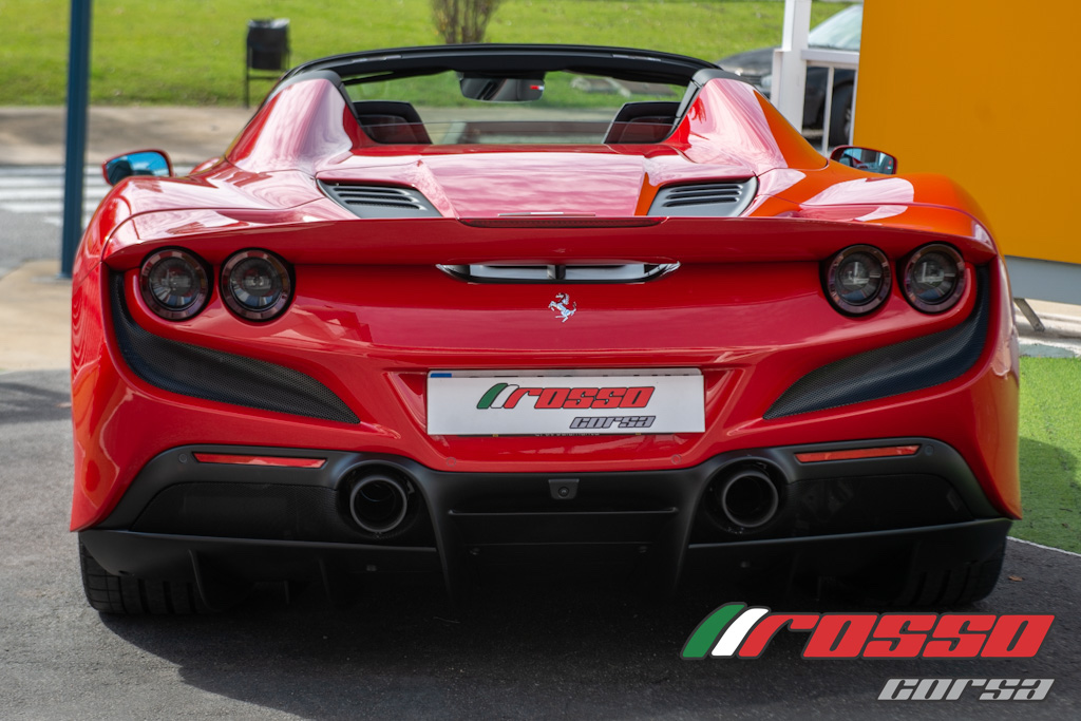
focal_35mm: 70
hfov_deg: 28.8
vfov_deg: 19.5
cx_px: 540
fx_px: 2102
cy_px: 360
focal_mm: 70
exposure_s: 1/400
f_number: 4
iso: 100
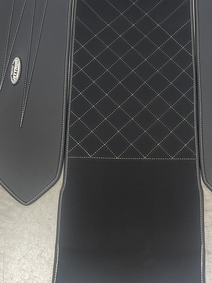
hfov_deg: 26.0
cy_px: 91
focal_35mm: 56
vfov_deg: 34.0
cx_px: 135
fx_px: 458
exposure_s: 1/117
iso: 125
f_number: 1.6
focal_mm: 5.1
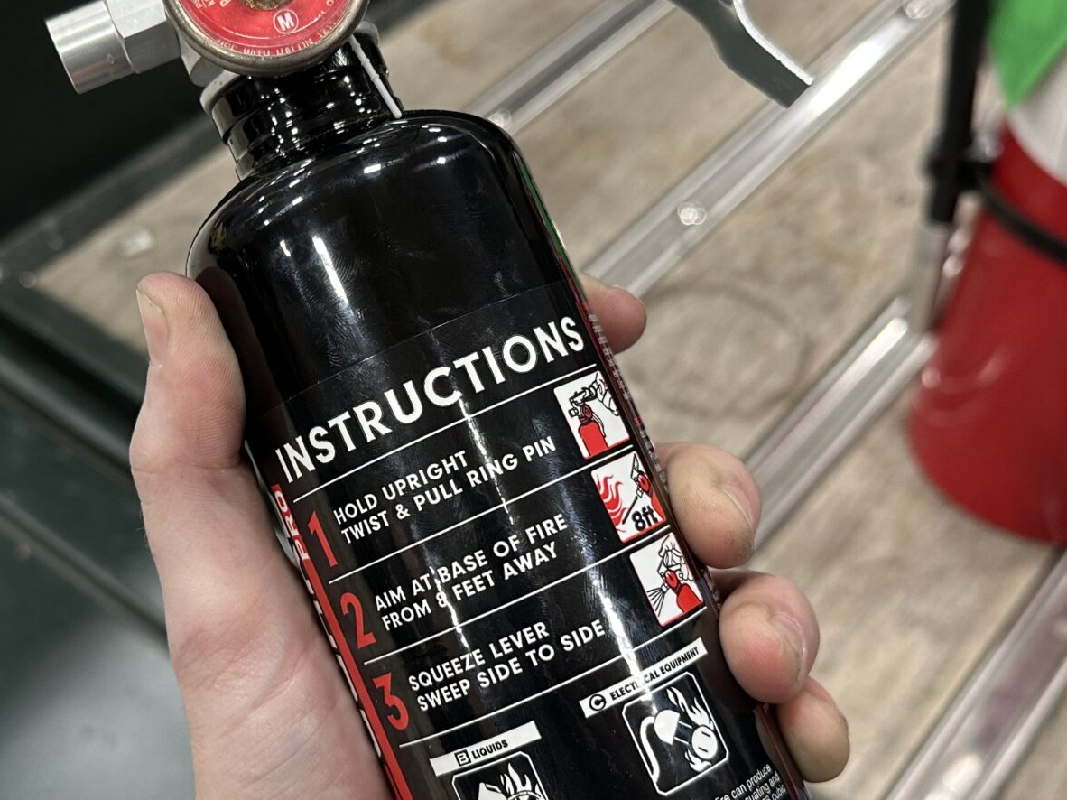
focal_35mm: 52
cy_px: 413
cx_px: 392
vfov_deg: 28.0
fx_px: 1603
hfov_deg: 36.6
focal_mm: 6.86
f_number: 1.78
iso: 125
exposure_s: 1/120
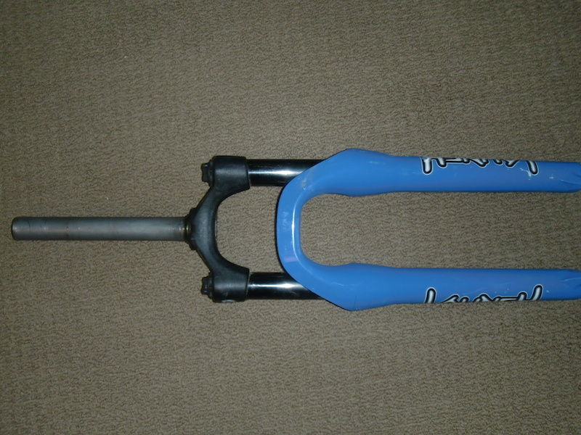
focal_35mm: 38
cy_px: 218
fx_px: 638
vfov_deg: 37.7
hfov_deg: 49.0
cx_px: 290
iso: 125
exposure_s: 1/30
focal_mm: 6.66
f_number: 3.9
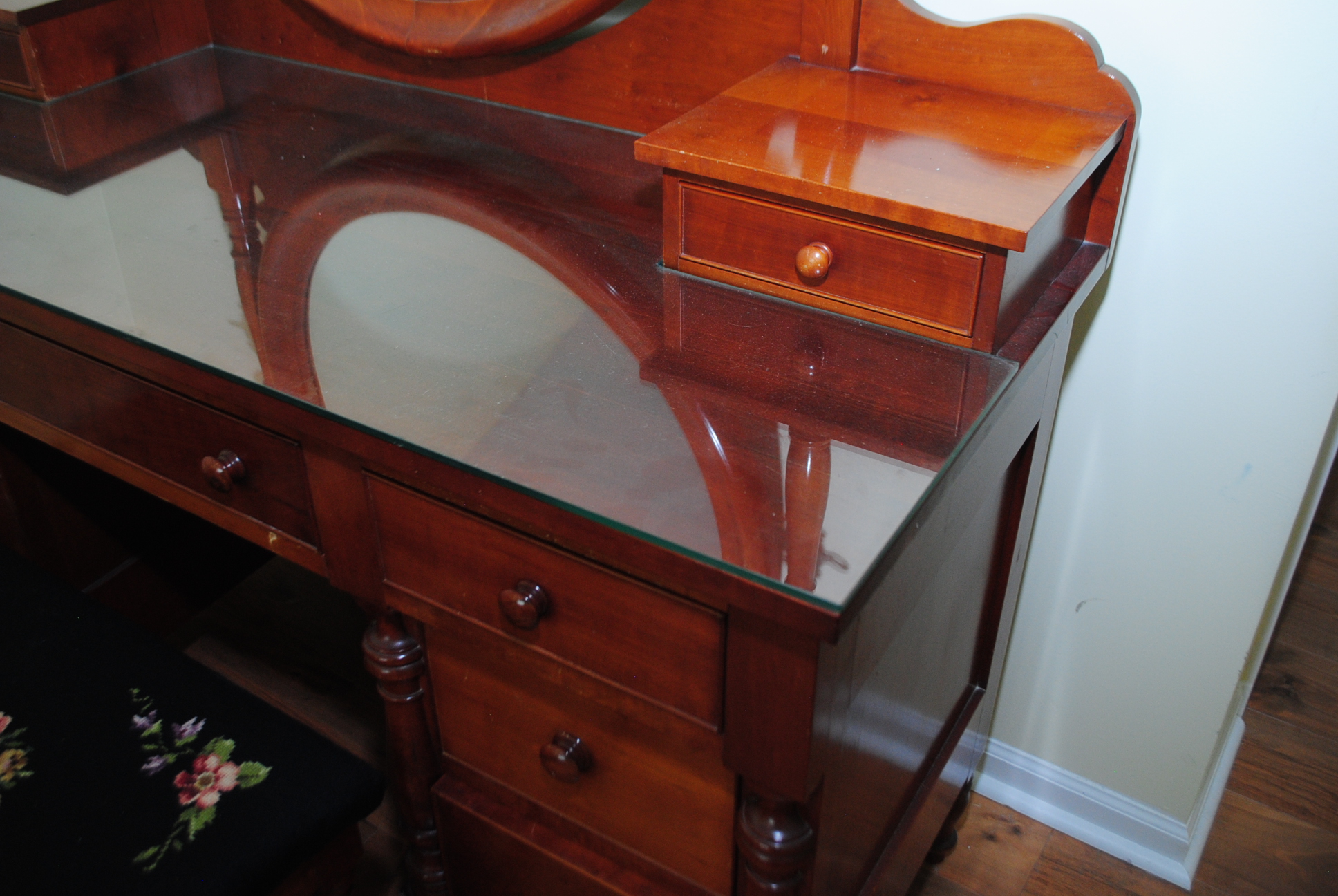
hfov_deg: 57.2
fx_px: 1228
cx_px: 669
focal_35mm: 33
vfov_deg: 40.1
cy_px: 448
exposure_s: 1/25
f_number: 4
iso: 400
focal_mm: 22
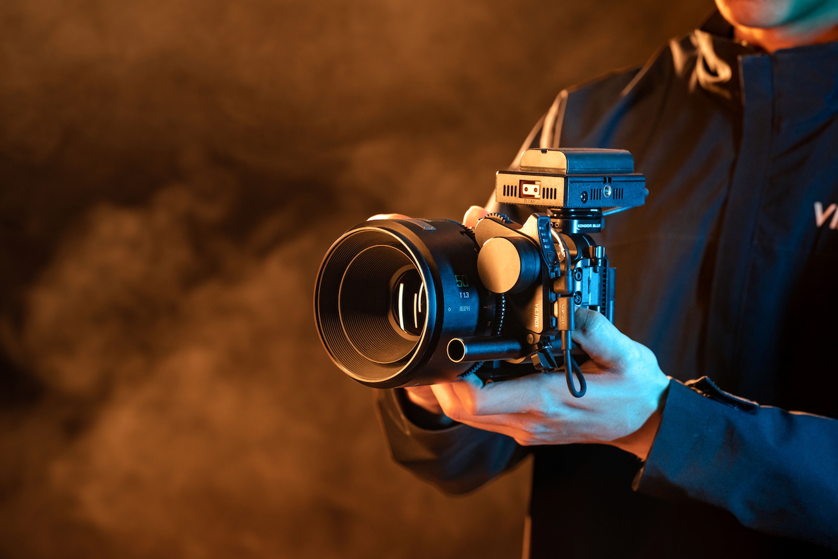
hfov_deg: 19.5
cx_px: 419
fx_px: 2445
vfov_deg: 13.0
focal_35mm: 105
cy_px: 280
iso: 500
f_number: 5.6
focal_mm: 105
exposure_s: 1/80
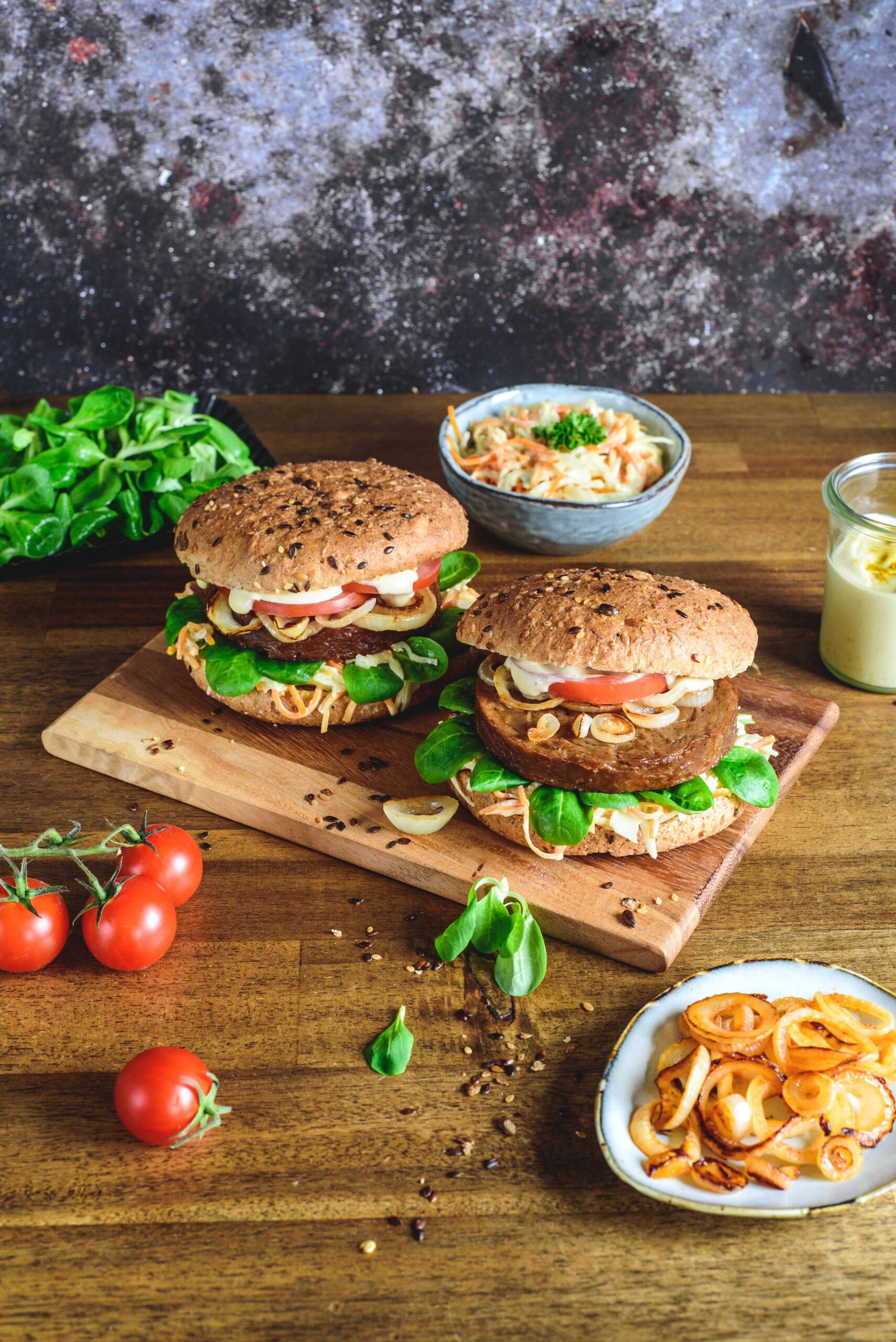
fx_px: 1865
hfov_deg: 27.0
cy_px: 671
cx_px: 448
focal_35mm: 50
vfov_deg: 39.6
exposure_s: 1/15
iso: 500
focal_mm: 50
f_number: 11
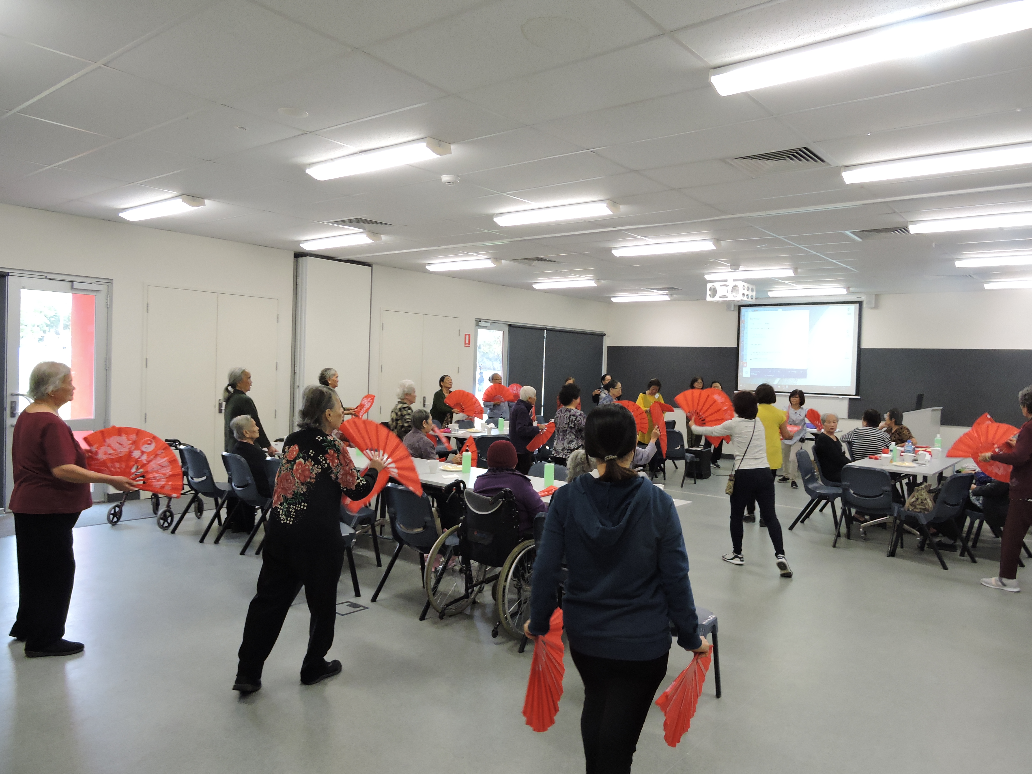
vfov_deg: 56.8
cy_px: 387
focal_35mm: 24
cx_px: 516
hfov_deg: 71.6
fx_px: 716
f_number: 3.3
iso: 250
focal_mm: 4.3
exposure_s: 1/30
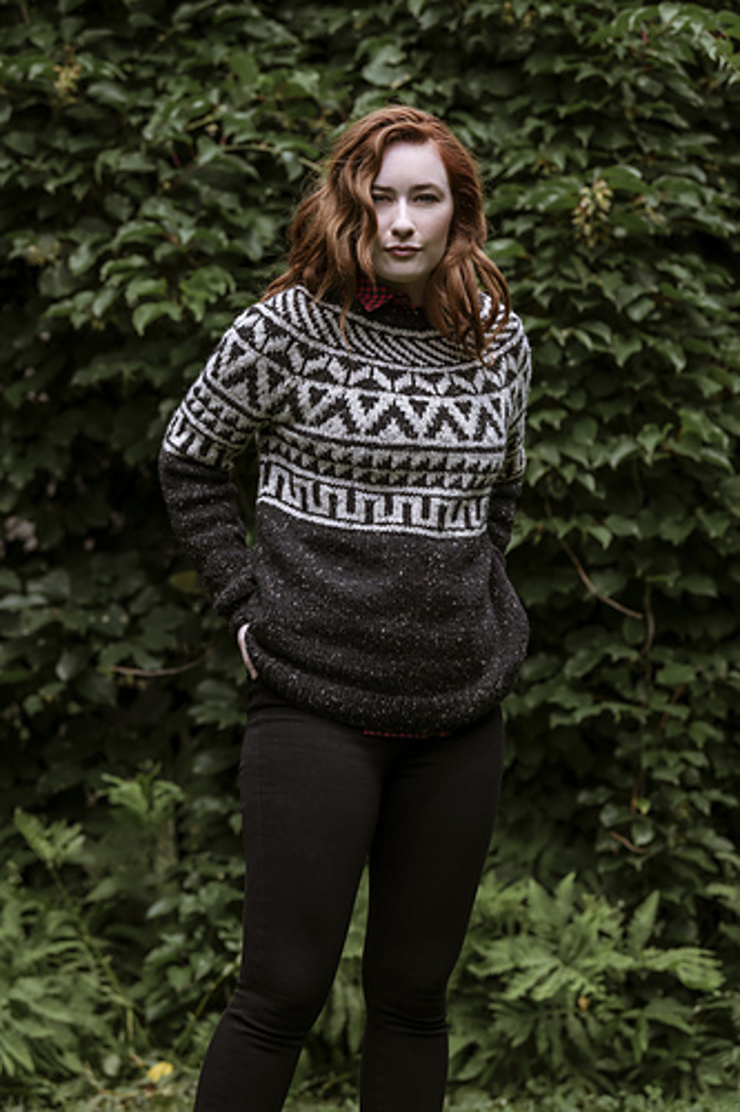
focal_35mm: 122
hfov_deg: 11.2
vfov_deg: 16.8
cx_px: 370
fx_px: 3764
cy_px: 556
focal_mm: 122
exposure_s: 1/1250
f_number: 4.5
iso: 400
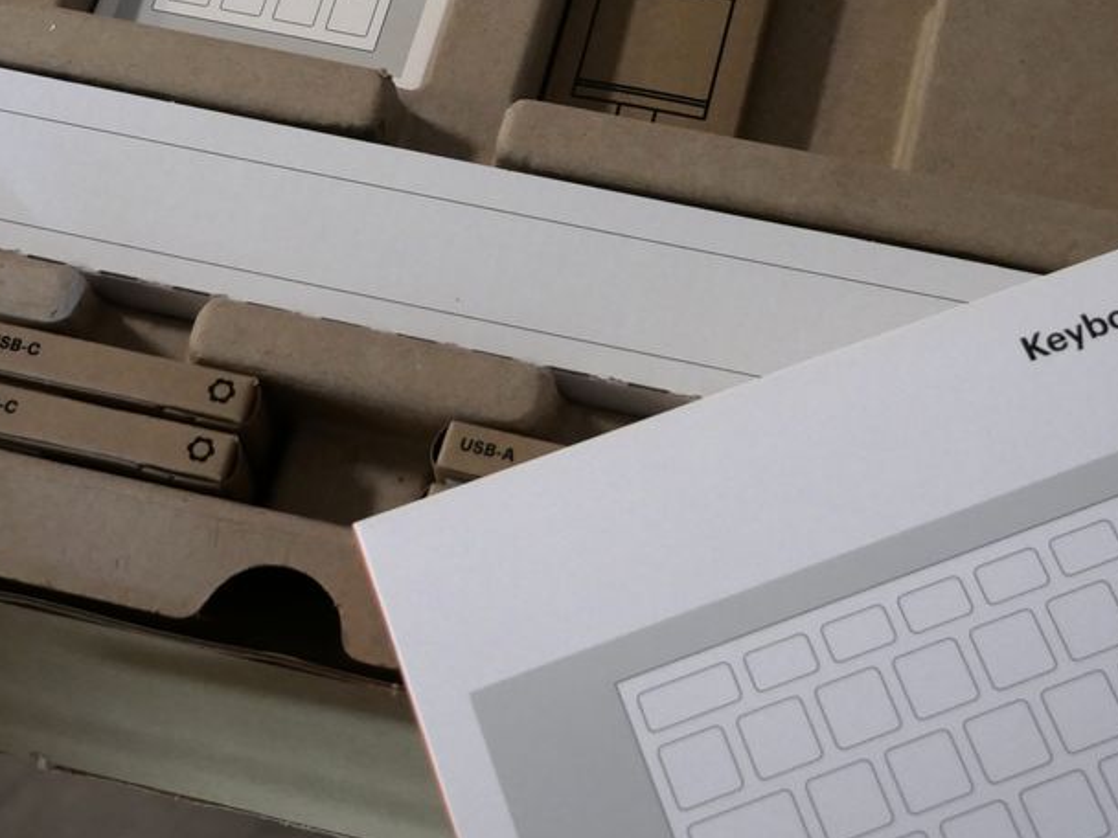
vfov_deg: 18.4
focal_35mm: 79
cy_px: 82
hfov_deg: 24.7
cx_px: 587
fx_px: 2551
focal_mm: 20
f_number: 4.1
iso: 1000
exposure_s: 1/30
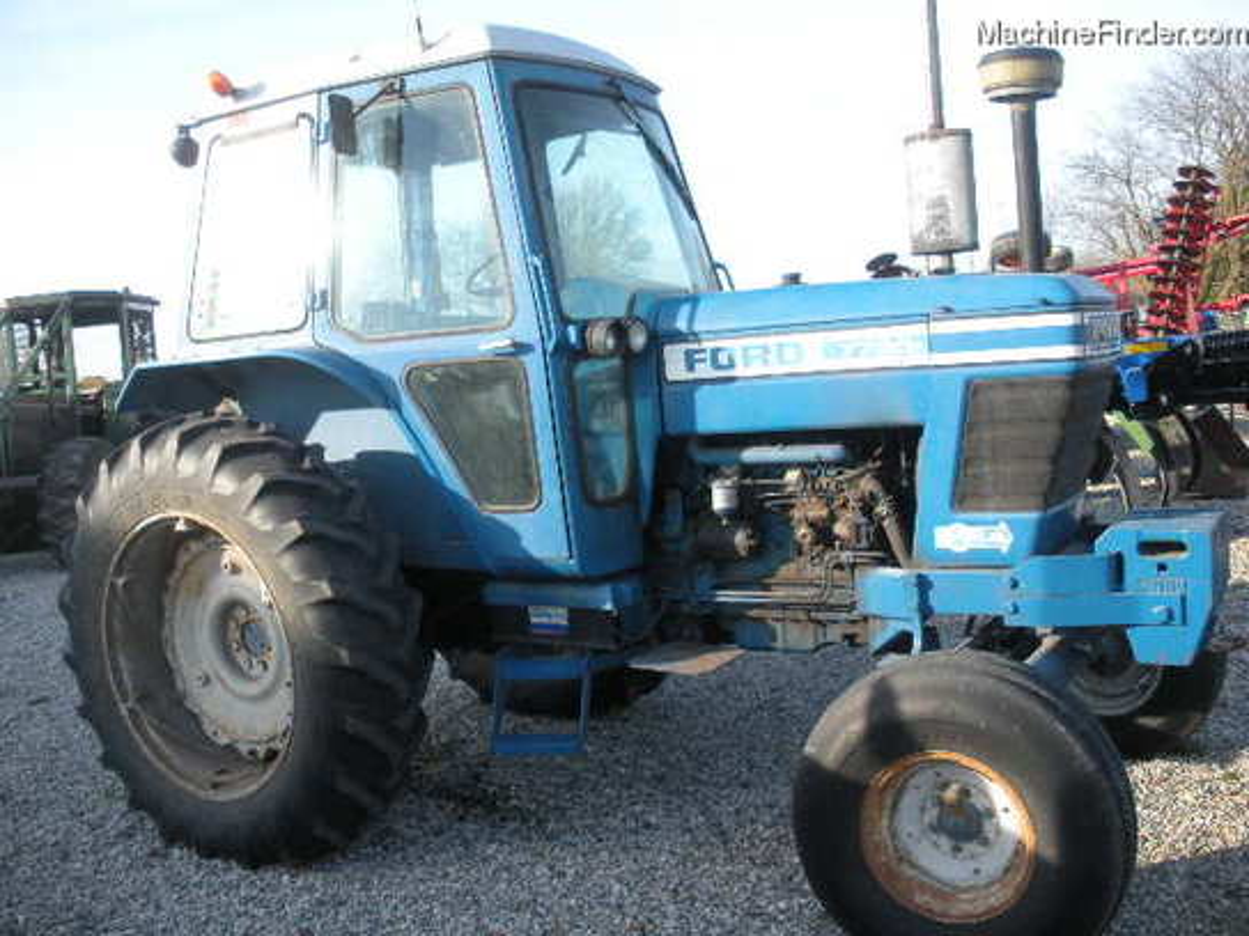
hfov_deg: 51.4
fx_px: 1299
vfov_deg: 39.7
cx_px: 624
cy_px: 468
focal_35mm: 36
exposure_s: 1/154
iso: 64
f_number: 3.5
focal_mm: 6.3
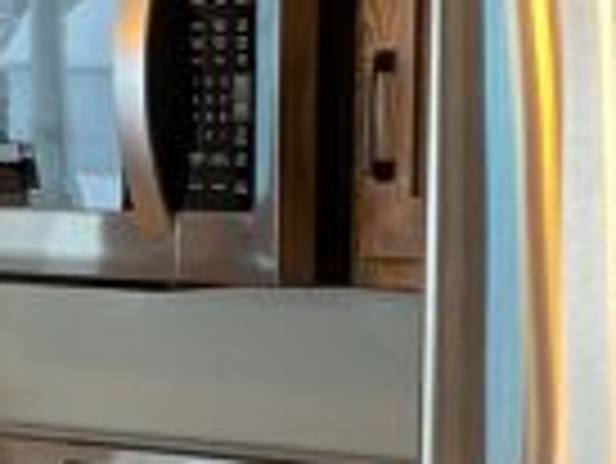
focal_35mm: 169
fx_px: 3010
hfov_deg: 11.5
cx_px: -94
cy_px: 383
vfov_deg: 8.8
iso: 64
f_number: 1.8
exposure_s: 1/60
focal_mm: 3
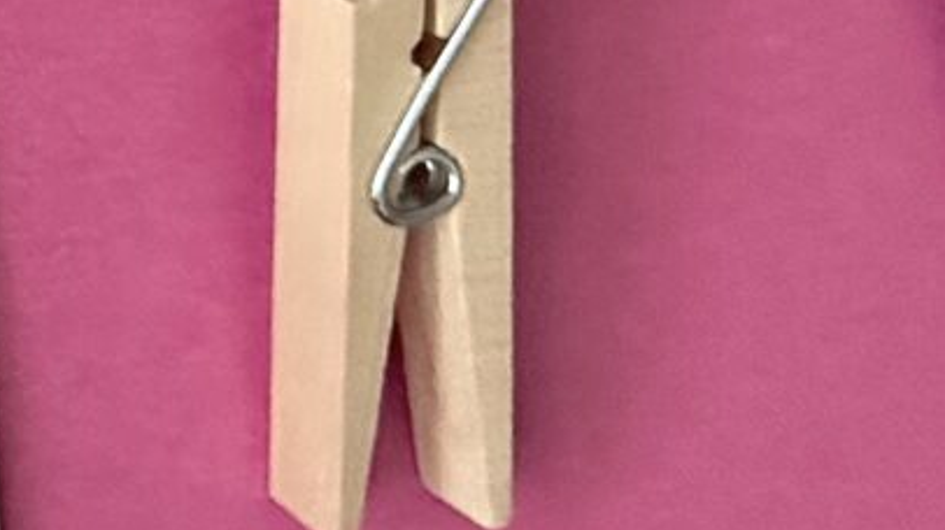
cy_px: -651
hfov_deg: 13.5
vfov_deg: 8.5
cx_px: -1057
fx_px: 3306
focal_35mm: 132
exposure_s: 1/30
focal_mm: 6.86
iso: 1600
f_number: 1.78
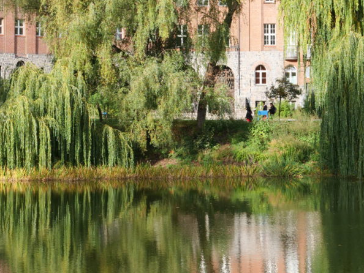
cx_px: 132
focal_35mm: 101
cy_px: 64
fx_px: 1062
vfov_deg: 14.6
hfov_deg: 19.4
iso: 200
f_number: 5.6
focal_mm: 25
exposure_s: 1/250
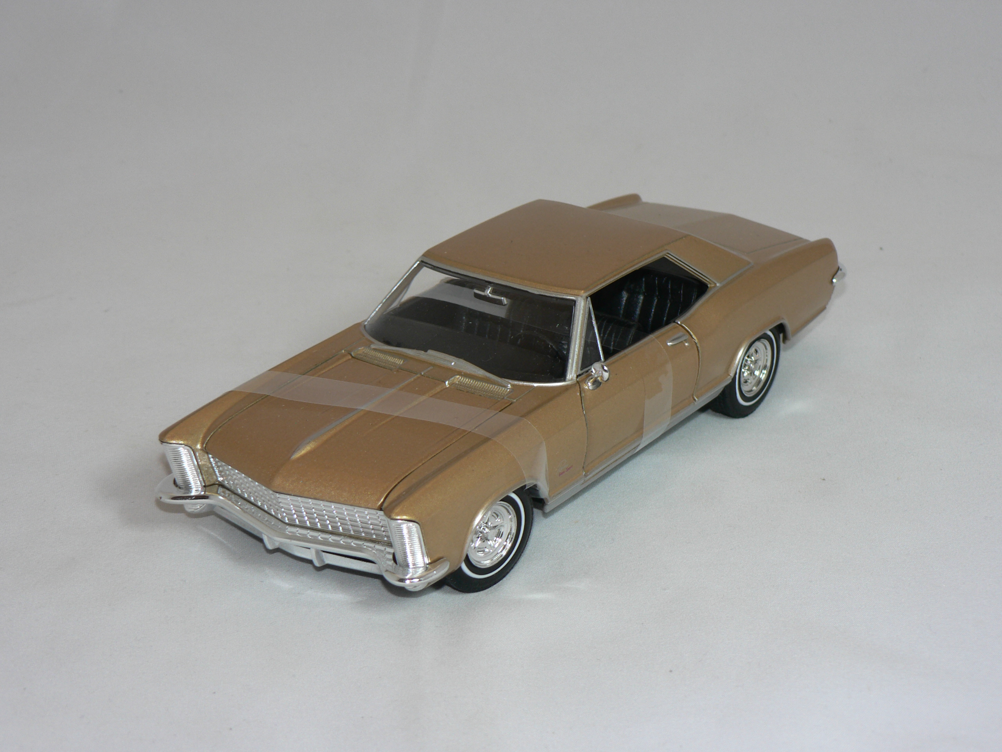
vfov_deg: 19.4
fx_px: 2200
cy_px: 376
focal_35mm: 76
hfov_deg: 25.7
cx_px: 501
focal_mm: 12.6
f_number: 3.2
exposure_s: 1/60
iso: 80
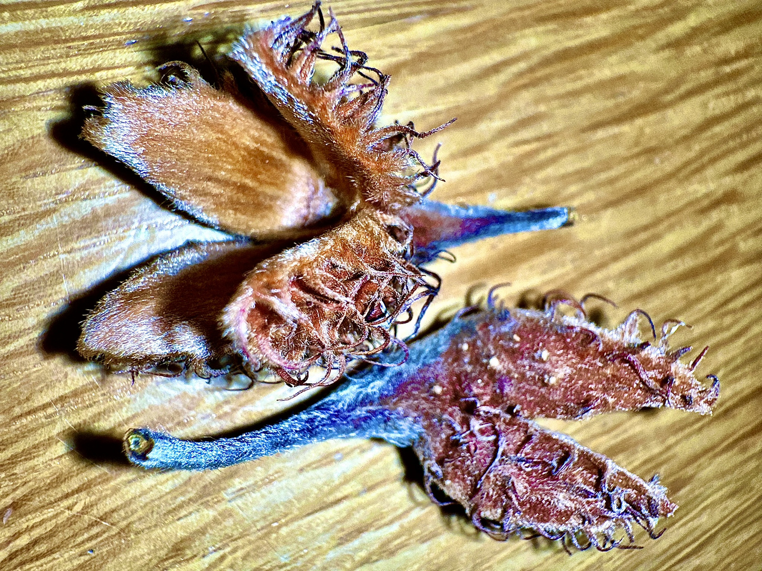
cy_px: 286
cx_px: 381
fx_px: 594
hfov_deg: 65.3
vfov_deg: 51.4
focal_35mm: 27
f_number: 2.2
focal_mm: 2.22
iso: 80
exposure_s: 1/121
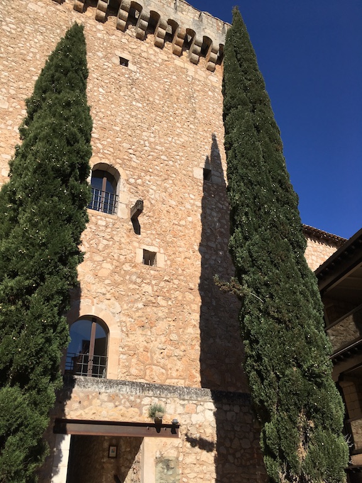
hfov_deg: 48.2
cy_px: 242
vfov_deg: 61.7
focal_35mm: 29
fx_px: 404
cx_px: 181
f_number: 2.2
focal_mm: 4.15
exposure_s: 1/2564
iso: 25
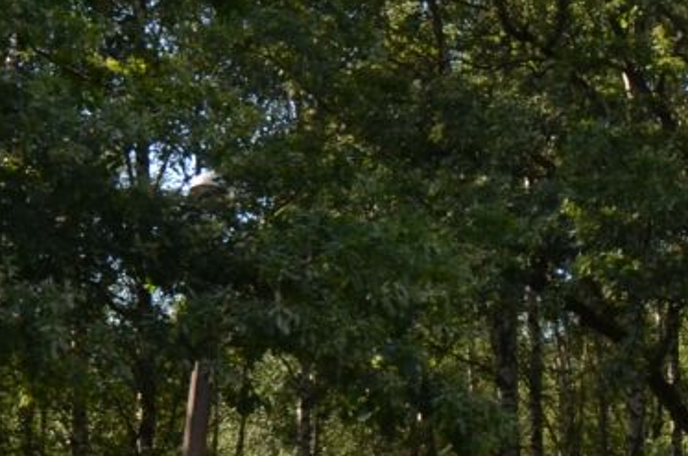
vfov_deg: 7.7
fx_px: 3242
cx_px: 959
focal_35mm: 170
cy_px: 897
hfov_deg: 11.7
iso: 180
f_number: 8
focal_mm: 22
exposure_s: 1/250
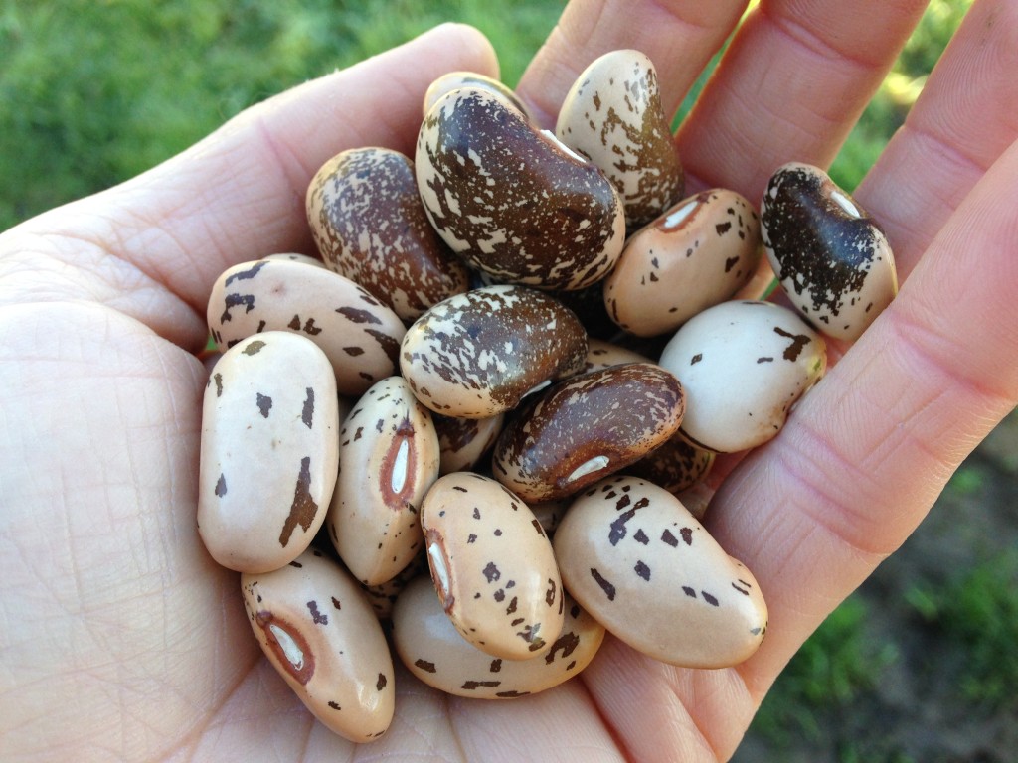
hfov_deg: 55.4
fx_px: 970
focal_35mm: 33
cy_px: 382
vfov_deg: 42.9
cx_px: 509
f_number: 2.4
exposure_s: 1/120
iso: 64
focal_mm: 4.12
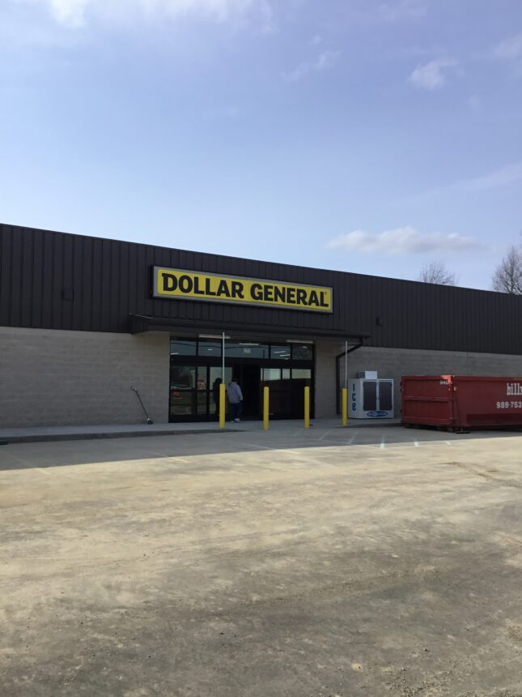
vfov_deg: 58.4
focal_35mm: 31
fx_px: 623
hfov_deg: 45.4
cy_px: 348
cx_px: 261
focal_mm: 3.3
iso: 25
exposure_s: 1/1733
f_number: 2.4
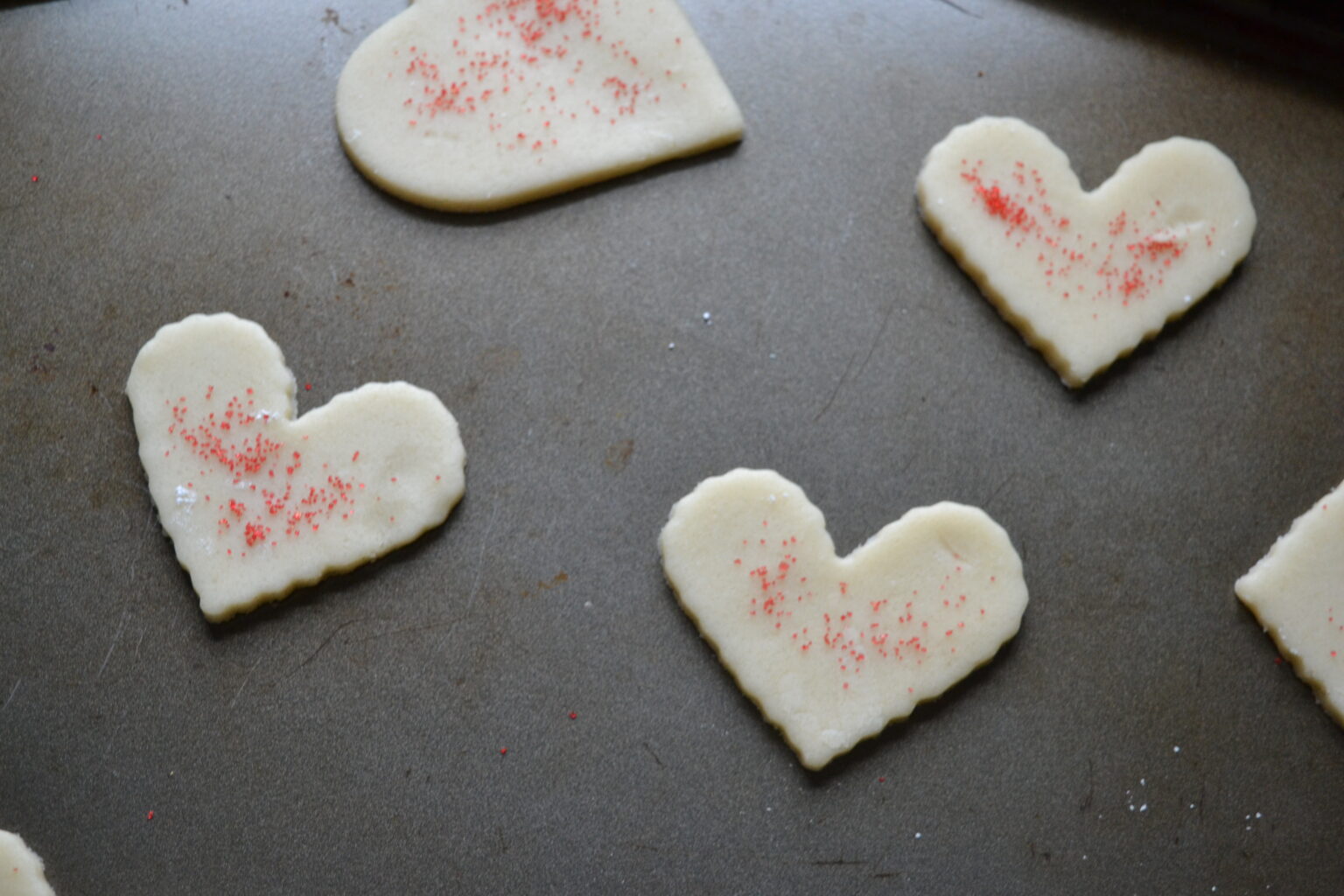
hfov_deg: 37.9
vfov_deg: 25.8
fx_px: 1960
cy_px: 448
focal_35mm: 52
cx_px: 672
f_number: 4.5
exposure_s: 1/60
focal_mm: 35
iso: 1000
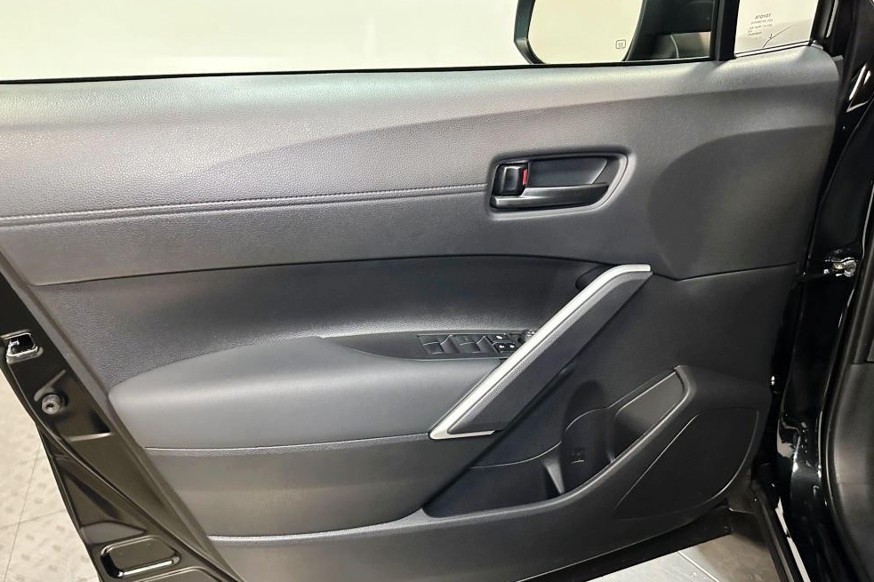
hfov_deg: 69.4
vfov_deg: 49.5
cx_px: 431
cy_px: 316
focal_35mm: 26
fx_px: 631
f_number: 1.78
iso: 800
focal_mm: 6.86
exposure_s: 1/40
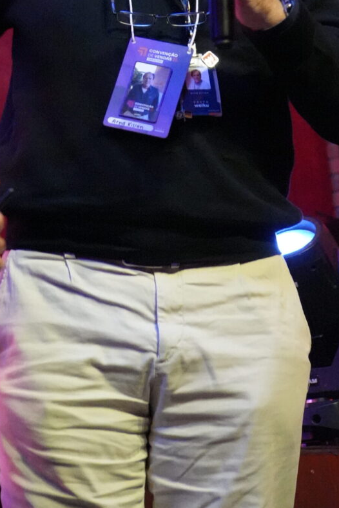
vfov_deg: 14.9
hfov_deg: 10.1
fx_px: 1907
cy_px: -37
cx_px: 7
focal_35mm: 135
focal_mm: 52
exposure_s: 1/80
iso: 12800
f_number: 5
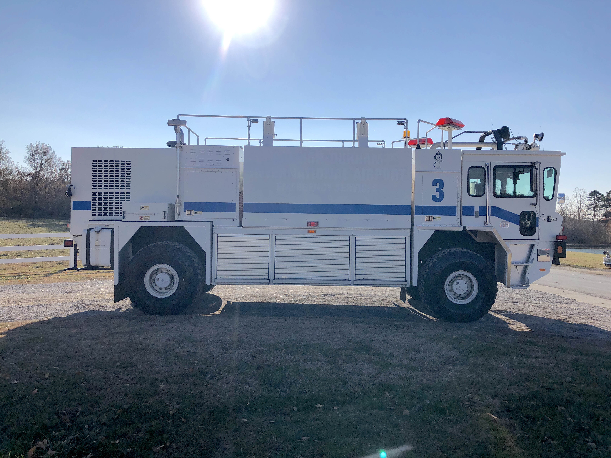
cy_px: 229
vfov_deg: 49.7
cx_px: 306
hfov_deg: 63.4
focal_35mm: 28
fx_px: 494
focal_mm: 4
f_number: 1.8
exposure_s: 1/4000
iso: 20
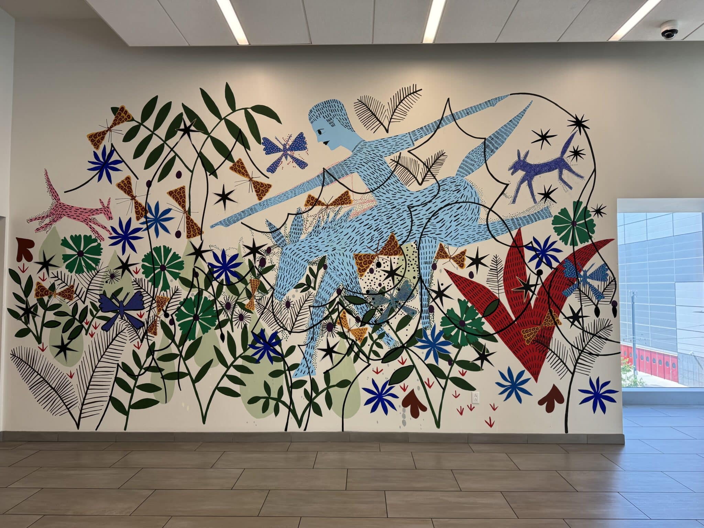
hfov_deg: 71.6
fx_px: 488
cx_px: 352
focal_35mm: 24
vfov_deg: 56.8
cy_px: 264
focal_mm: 6.86
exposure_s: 1/120
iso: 80
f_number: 1.78
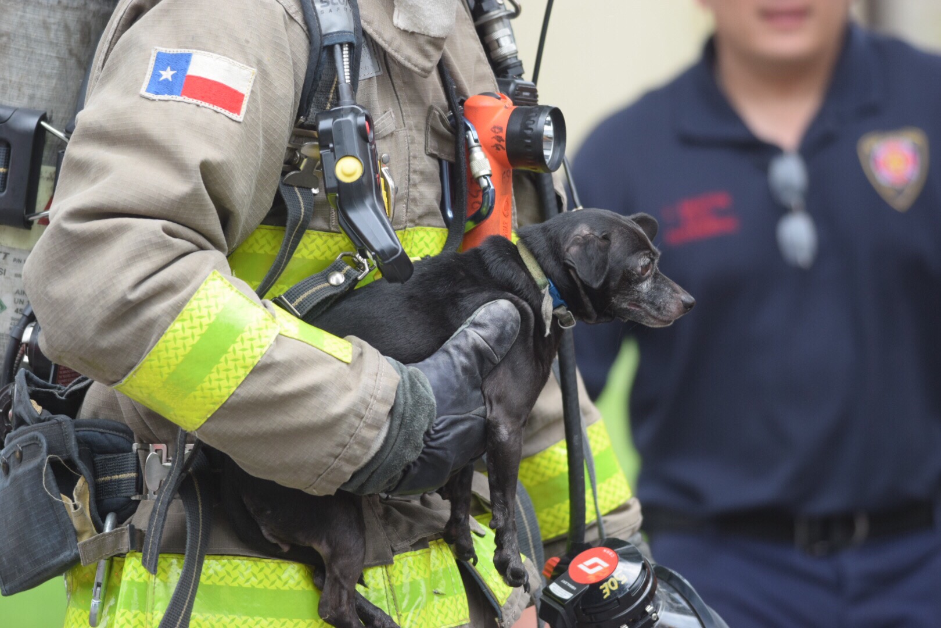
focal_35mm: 450
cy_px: 314
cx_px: 470
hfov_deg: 4.6
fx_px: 11762
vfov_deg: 3.1
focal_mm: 300
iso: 800
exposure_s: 1/1250
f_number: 4.5
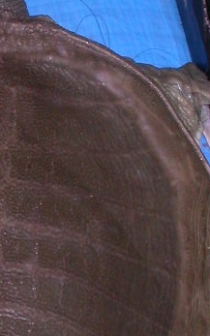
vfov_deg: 8.8
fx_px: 2178
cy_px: 274
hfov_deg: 5.5
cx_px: -86
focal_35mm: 238
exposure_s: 1/60.3
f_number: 7
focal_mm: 15.8
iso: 100
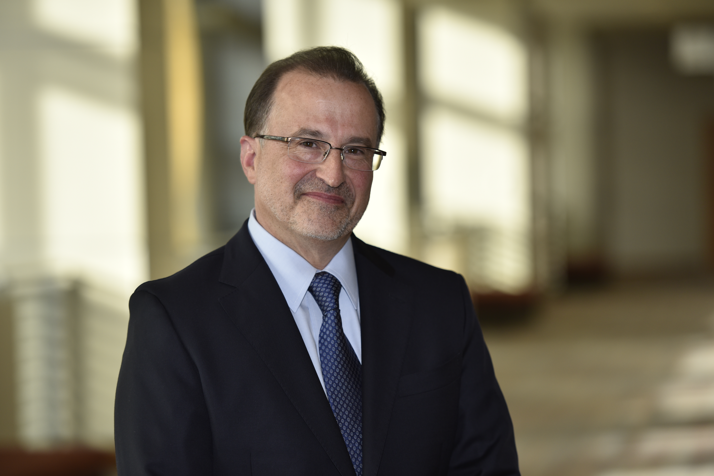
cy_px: 238
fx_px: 2677
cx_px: 357
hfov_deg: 15.2
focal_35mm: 135
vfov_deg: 10.2
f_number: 2.8
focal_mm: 135
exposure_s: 1/640
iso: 400
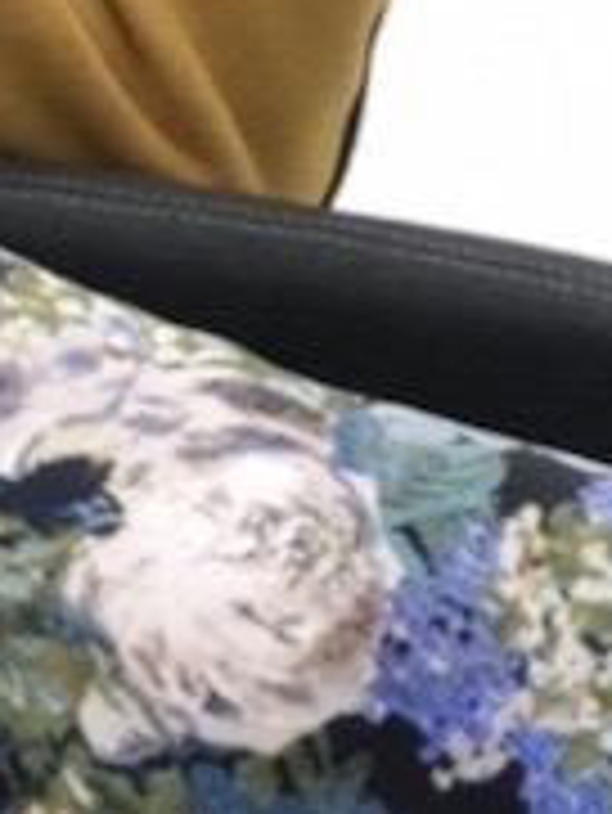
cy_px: -1414
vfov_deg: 4.5
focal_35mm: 430
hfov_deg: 3.4
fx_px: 10124
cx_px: -1444
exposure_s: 1/120
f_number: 2.8
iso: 25
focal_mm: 6.6
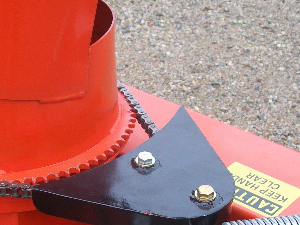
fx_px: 737
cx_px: 127
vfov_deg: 17.1
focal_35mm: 85
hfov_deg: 23.0
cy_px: 202
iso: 64
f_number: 3
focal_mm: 7.6
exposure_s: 1/100
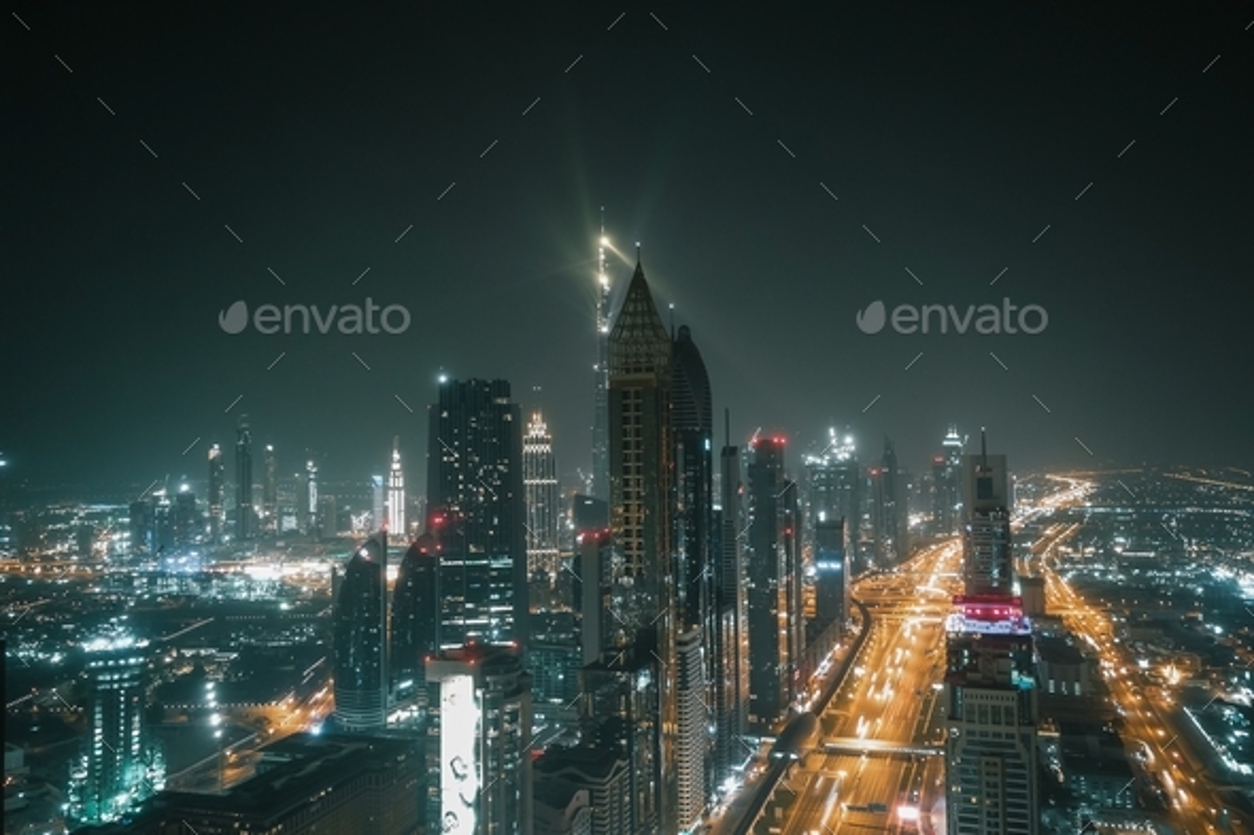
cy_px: 418
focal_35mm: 28
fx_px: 975
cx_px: 627
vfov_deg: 46.4
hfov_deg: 65.5
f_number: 2.8
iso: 400
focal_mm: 10.4
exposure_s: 2
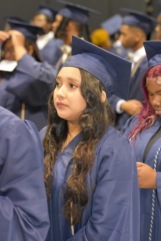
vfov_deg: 13.4
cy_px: 120
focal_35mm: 153
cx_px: 80
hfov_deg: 9.0
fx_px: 1026
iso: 5000
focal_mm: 102
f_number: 4
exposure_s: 1/60
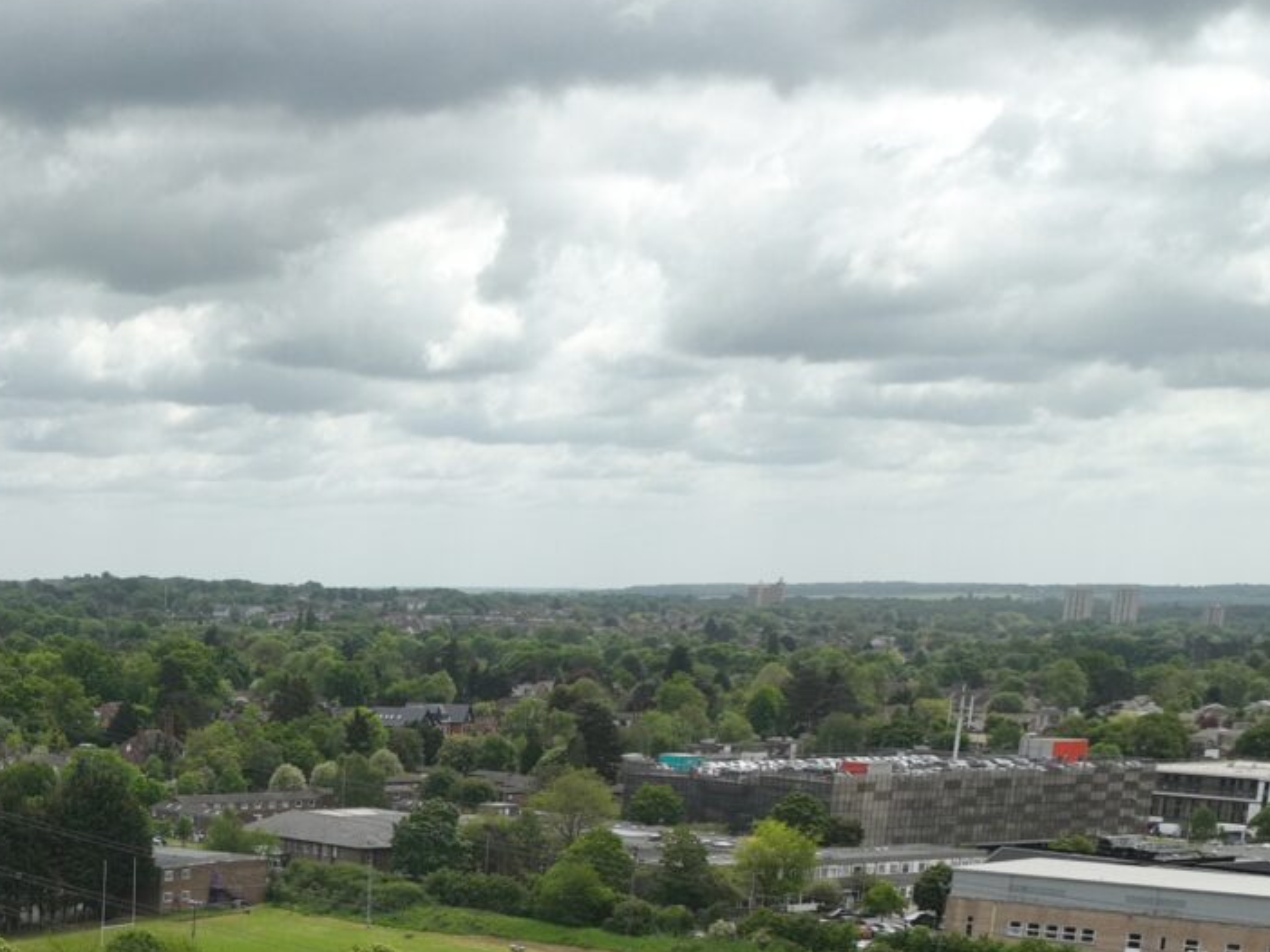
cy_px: 1305
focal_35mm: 70
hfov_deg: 25.2
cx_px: -226
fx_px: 2567
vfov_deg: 19.1
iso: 110
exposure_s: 1/2000
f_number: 2.8
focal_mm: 12.29
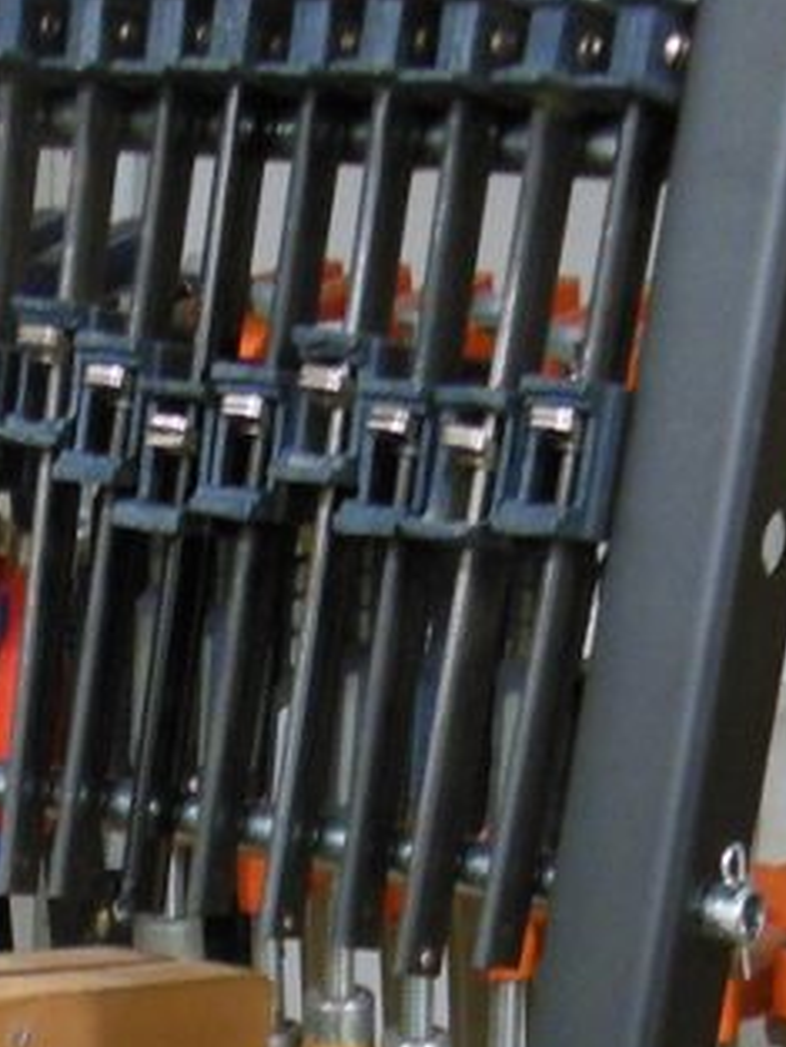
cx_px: 77
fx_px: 4024
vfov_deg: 13.7
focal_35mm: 133
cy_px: 1693
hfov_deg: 11.1
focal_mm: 6.9
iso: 500
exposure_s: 1/8
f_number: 4.1
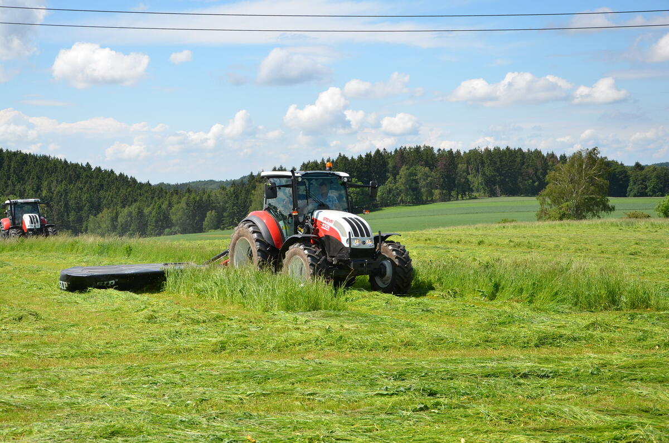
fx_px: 1168
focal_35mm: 63
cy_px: 222
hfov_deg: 32.0
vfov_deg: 21.5
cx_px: 334
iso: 400
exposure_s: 1/1600
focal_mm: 42
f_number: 6.3
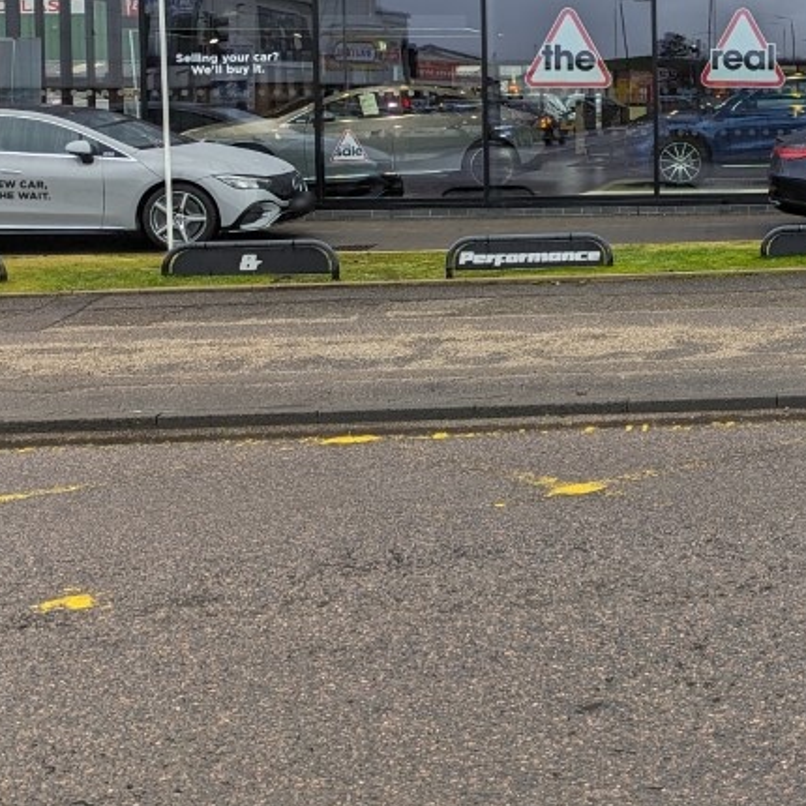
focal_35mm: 59
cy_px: 150
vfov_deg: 28.4
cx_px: 964
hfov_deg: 26.0
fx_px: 1554
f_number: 1.85
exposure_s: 1/243
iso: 53
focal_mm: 6.81
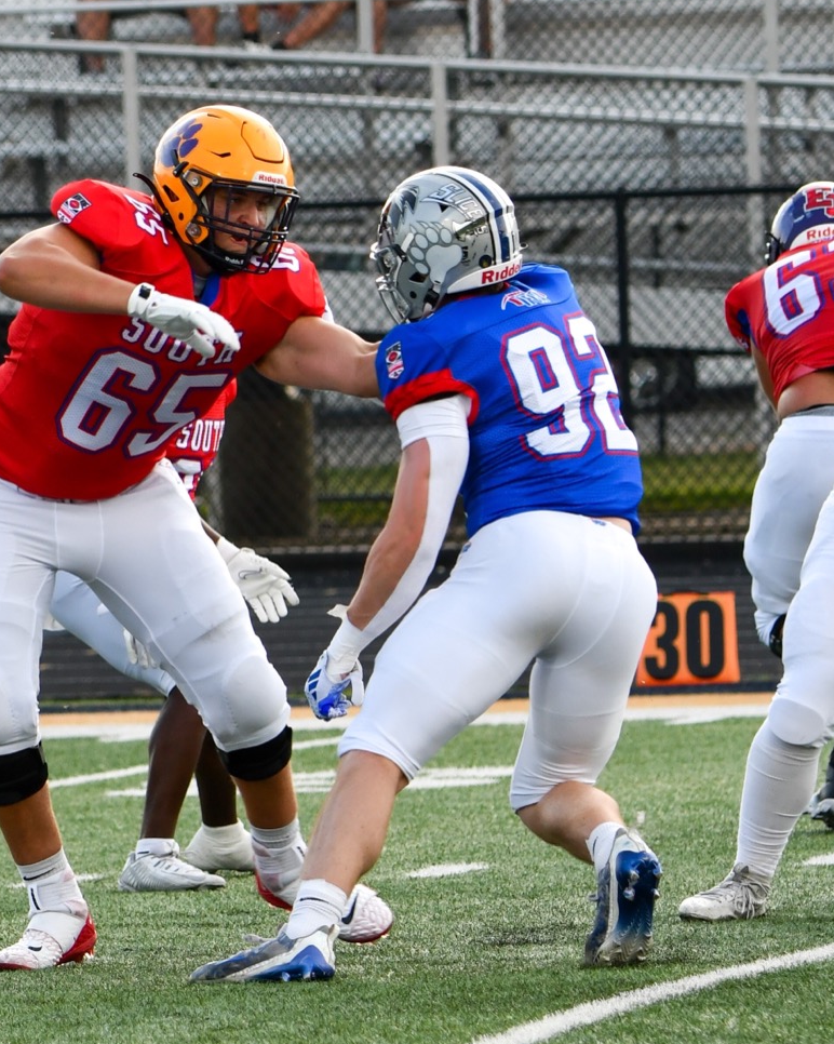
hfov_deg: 4.0
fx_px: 11794
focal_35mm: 382
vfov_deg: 5.1
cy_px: 528
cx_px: 98
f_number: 5
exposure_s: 1/1250
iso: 400
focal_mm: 175
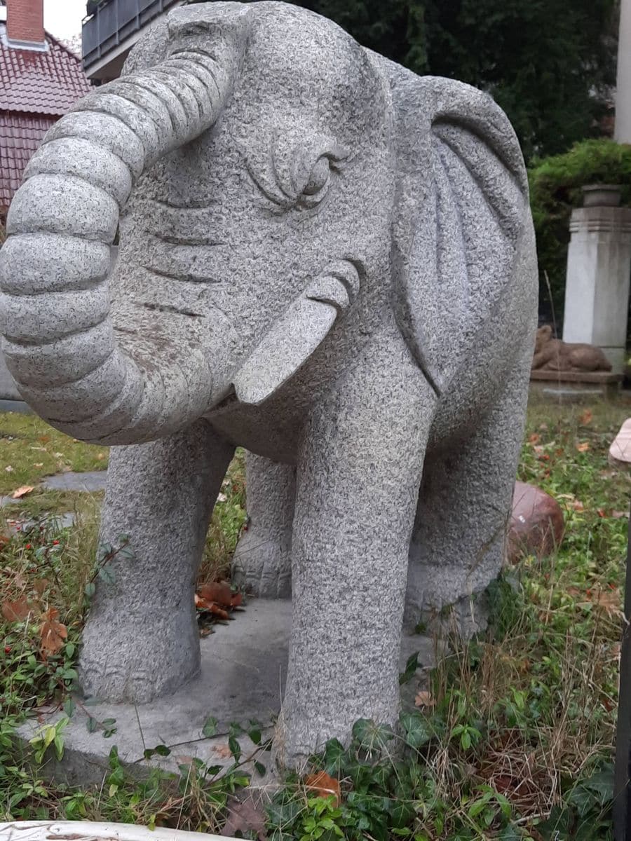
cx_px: 316
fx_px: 608
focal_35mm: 25
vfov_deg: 69.4
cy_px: 420
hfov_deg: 54.9
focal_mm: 4.6
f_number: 2
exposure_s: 1/50
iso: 106
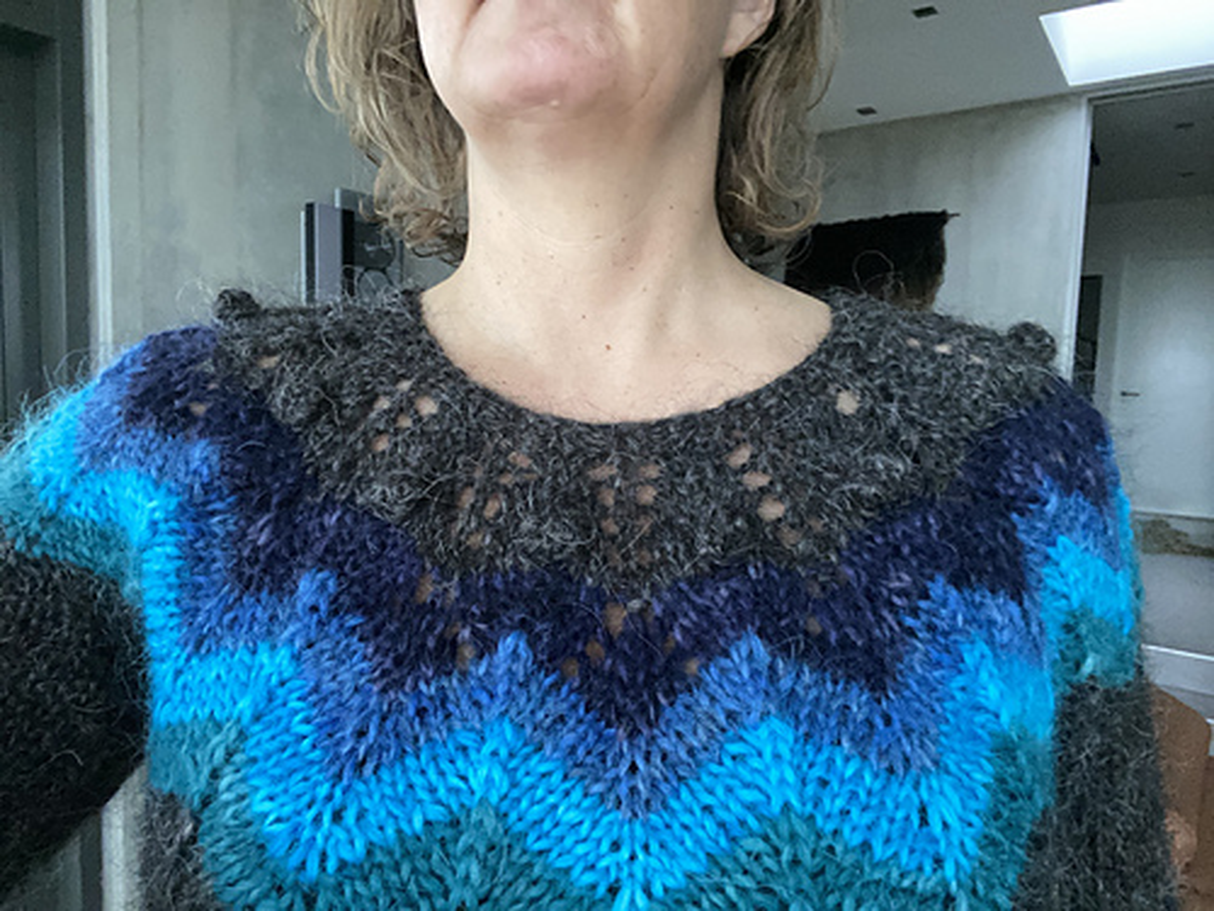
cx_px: 607
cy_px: 456
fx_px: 807
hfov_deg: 73.9
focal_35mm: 23
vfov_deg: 58.9
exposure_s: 1/31
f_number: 2.2
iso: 400
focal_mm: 2.71
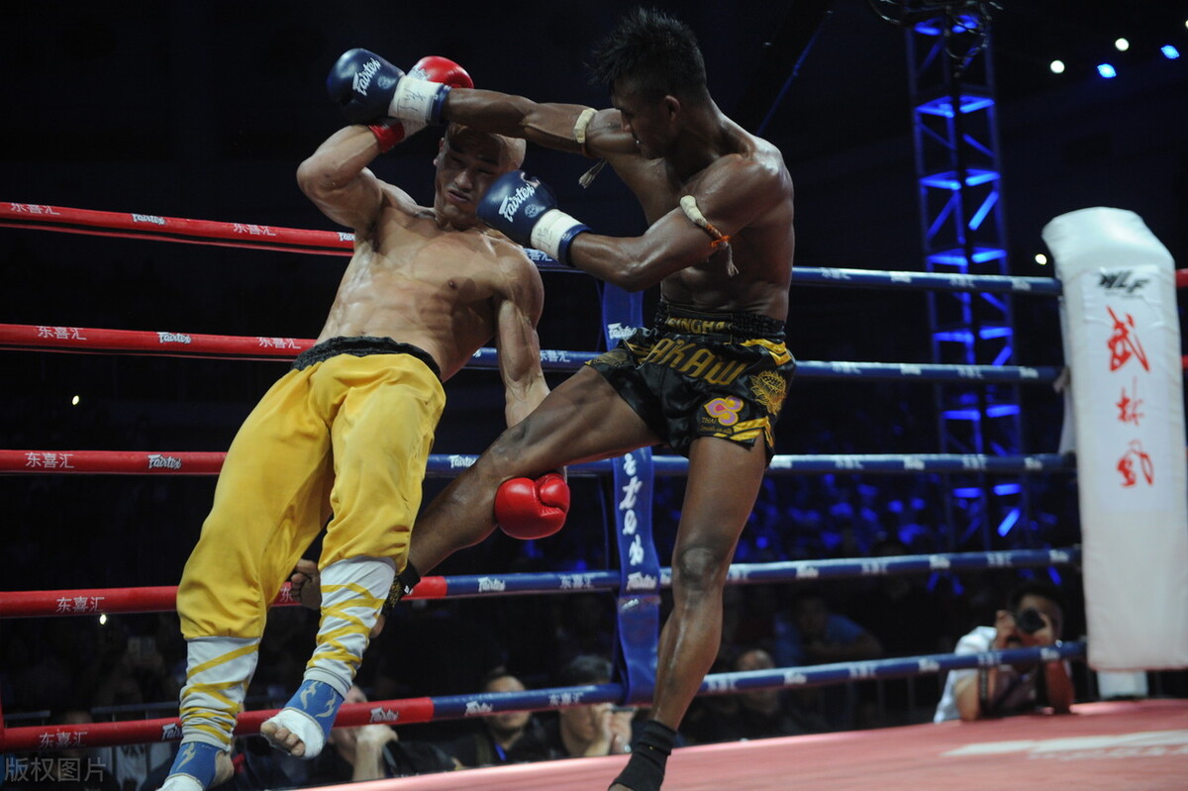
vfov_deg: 19.4
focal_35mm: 70
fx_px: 2309
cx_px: 594
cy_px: 396
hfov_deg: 28.9
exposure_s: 1/1600
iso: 3200
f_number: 3.2
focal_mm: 70
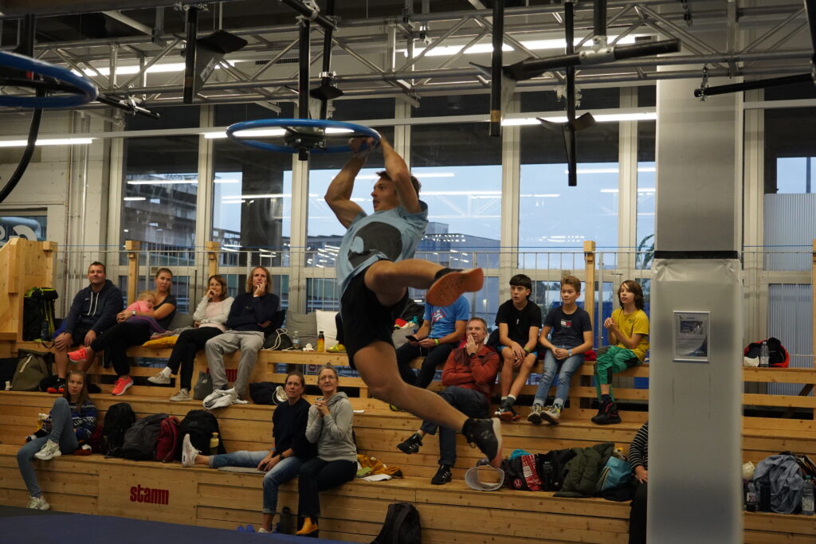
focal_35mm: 46
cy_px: 272
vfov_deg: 29.3
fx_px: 1043
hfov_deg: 42.7
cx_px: 408
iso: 6400
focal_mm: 46
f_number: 4
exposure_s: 1/1000
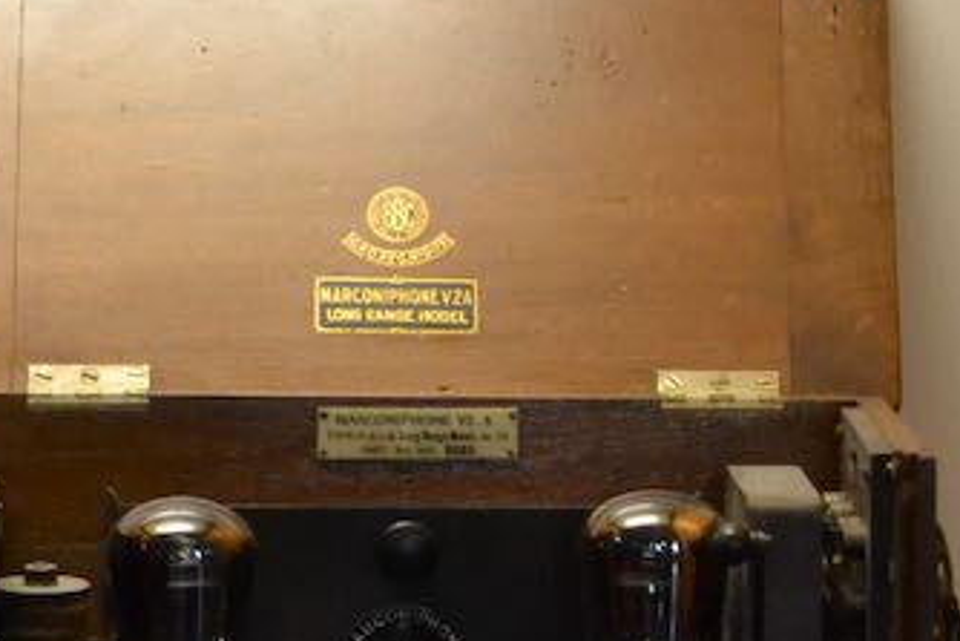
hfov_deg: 8.2
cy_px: 517
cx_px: -63
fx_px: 6616
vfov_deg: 5.5
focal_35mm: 248
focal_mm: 46
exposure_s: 1/60
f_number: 5.3
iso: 3200
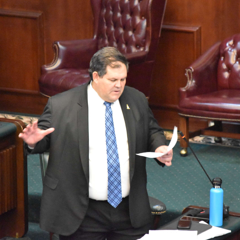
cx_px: 133
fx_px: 2178
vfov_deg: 6.3
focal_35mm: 278
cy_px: 120
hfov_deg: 6.3
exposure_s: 1/100
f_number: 5
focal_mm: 145
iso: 12800
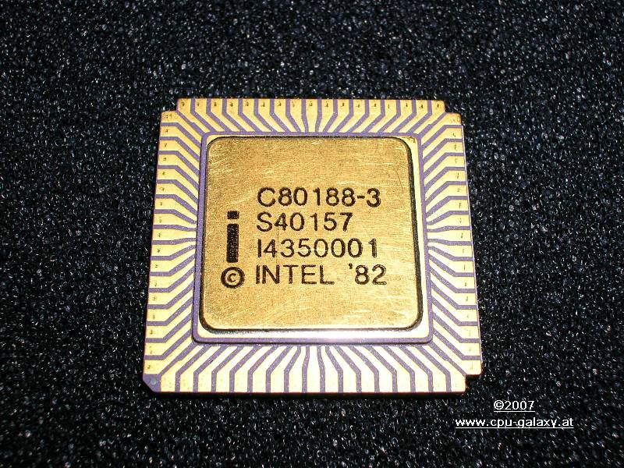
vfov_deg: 29.1
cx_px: 312
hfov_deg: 38.2
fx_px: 901
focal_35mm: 50
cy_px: 234
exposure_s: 1/60.1
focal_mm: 8.4
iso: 50
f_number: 5.6
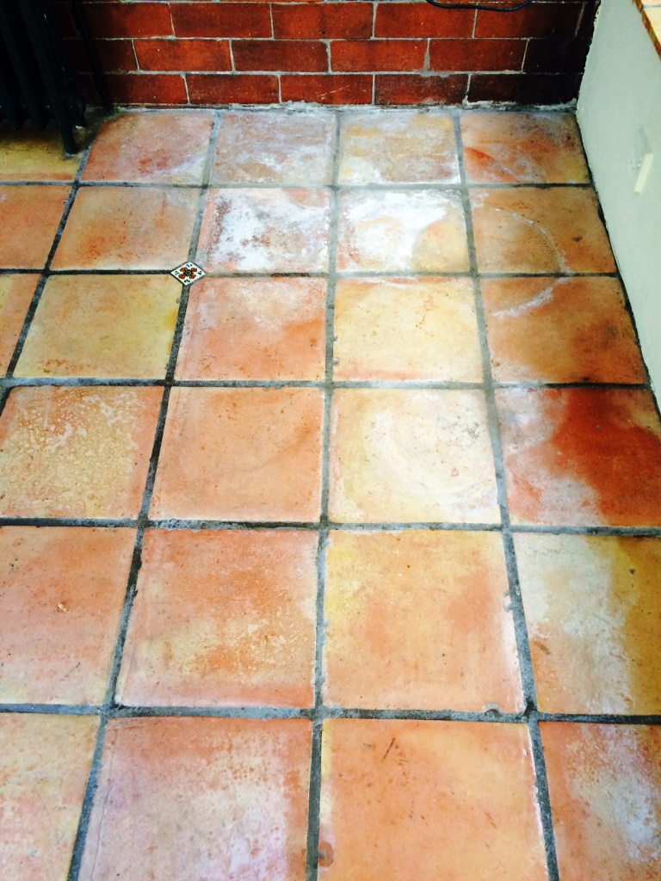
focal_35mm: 29
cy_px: 440
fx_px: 738
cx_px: 330
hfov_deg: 48.2
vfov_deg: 61.7
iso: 100
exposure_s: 1/30
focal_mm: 4.15
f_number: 2.2
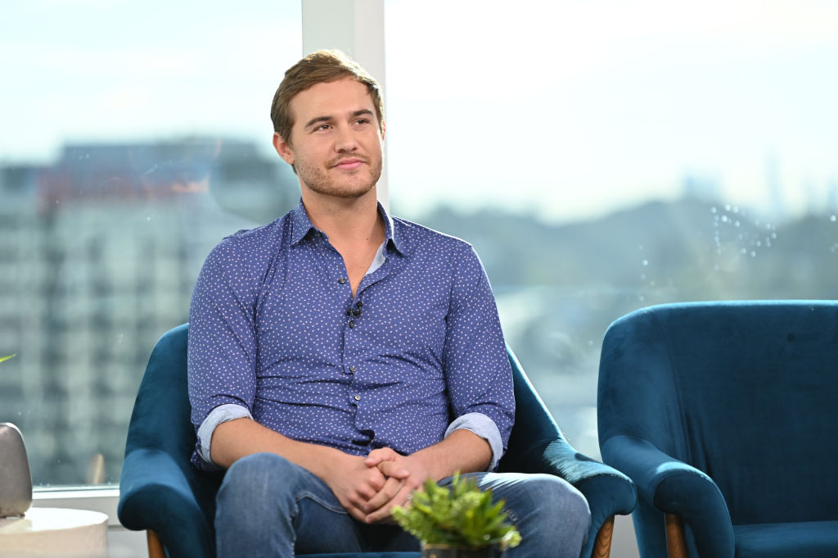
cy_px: 279
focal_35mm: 165
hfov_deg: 12.5
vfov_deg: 8.3
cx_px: 419
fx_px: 3838
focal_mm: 165
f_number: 3.2
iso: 1250
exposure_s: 1/640
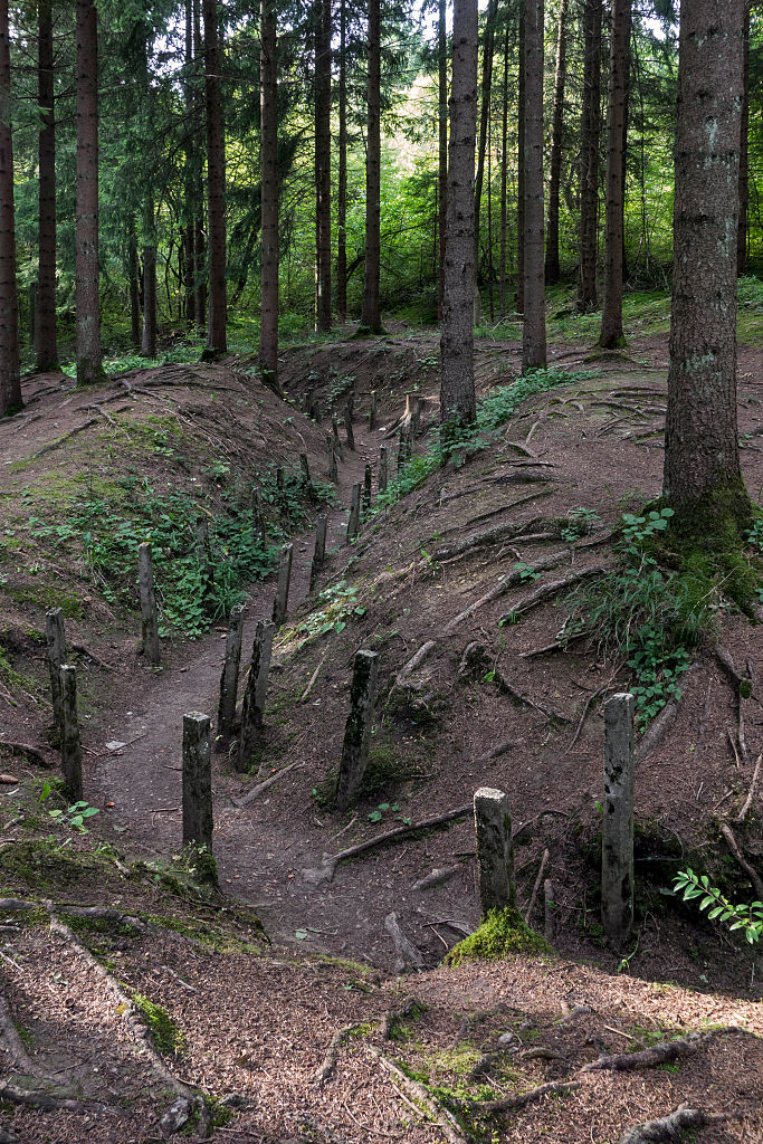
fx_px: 953
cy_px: 572
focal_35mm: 30
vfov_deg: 61.9
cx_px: 382
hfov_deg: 43.6
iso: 200
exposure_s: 1/5
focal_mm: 11.32
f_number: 8
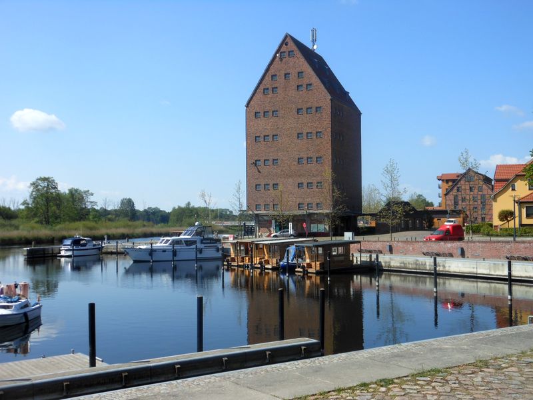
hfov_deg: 43.9
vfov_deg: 33.6
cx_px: 266
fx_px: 662
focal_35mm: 43
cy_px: 200
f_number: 3.8
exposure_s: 1/1000
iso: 80
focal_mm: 7.7
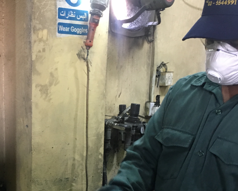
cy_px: 142
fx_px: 402
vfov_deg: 26.4
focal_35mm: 57
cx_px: 60
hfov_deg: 32.4
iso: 160
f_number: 2.2
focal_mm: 4.15
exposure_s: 1/33
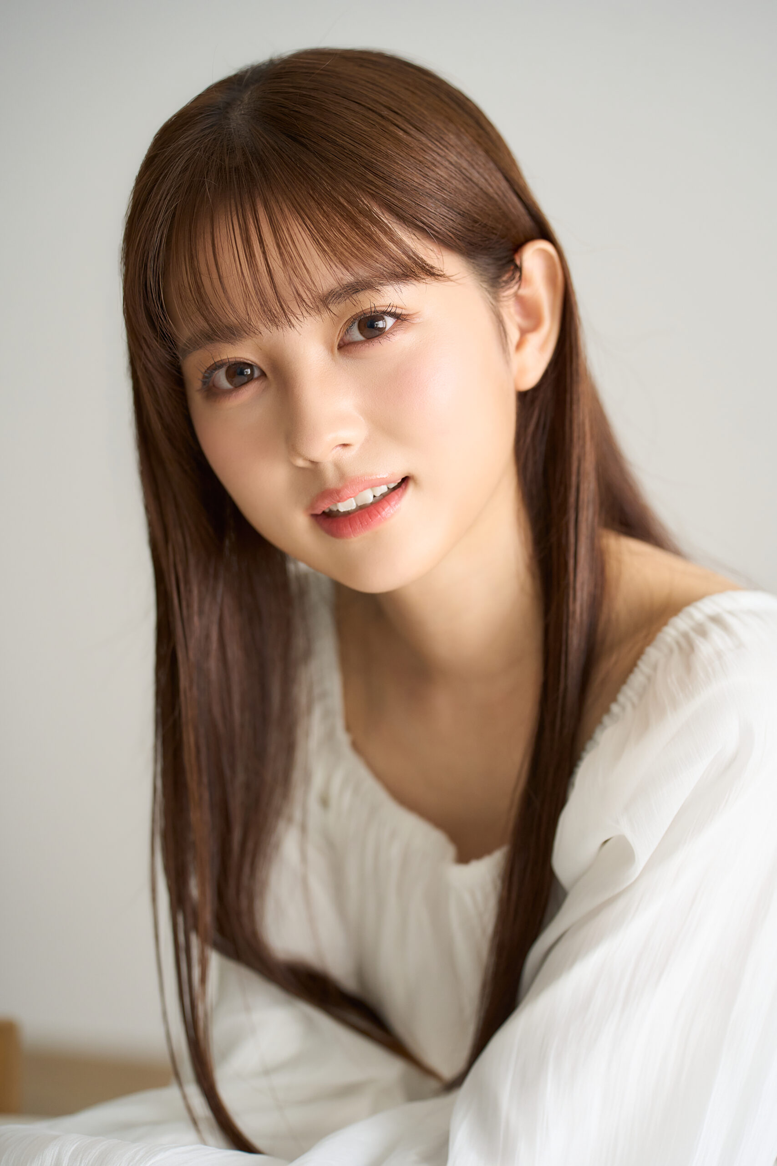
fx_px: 2719
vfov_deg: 24.2
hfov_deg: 16.3
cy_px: 583
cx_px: 388
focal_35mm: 84
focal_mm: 84
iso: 640
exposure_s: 1/125
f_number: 2.8
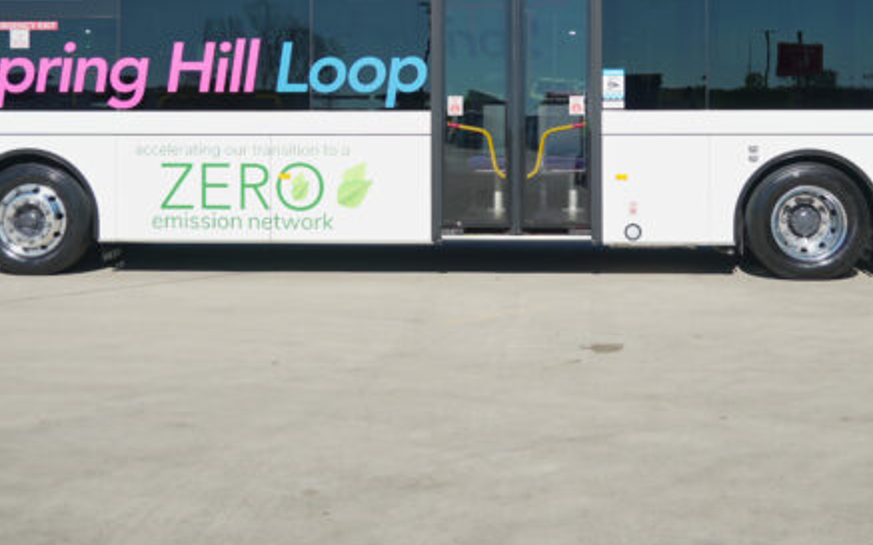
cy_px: 65
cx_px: 479
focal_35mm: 56
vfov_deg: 22.6
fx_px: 1332
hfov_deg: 36.3
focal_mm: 30
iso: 125
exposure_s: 1/1000
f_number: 4
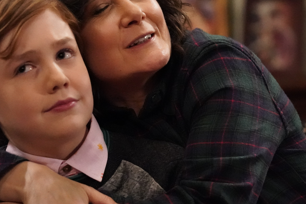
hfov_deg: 5.5
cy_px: 101
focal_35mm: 373
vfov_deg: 3.7
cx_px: 155
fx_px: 3170
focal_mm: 192
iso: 20000
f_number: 4
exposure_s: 1/250
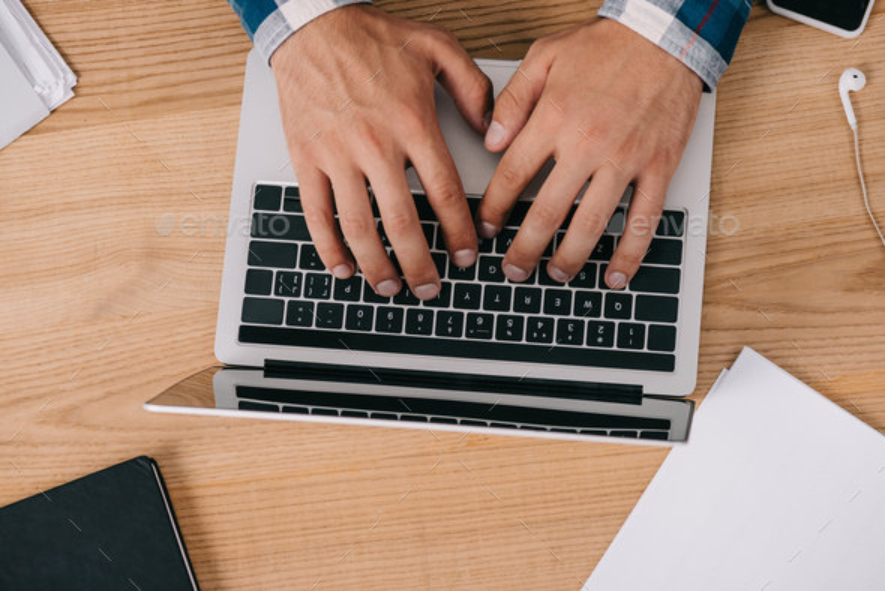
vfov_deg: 13.1
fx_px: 2582
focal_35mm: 105
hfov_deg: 19.4
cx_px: 442
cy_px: 296
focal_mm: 105
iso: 160
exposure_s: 1/200
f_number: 7.1
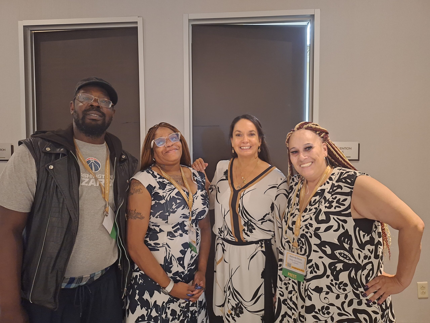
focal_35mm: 23
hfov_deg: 73.9
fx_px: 286
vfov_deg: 58.9
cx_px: 215
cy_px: 162
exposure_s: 1/20
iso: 1000
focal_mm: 5.54
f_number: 1.8
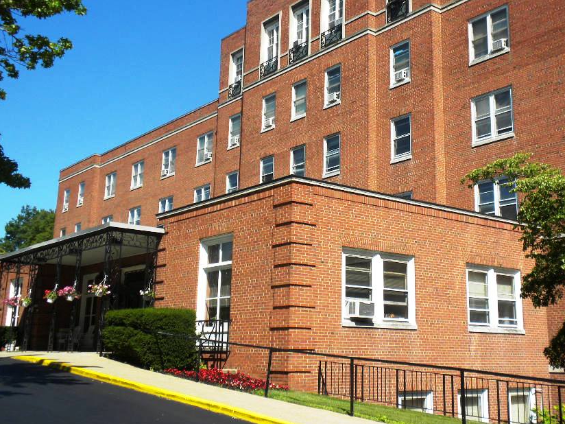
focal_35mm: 46
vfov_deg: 31.4
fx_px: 751
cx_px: 328
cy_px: 164
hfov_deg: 41.1
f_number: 10
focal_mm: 6.6
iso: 64
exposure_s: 1/102
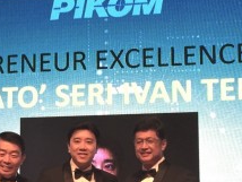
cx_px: 116
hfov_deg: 29.8
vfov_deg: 21.9
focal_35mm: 65
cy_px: 177
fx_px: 455
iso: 50
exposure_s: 1/33
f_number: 2.2
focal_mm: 4.15
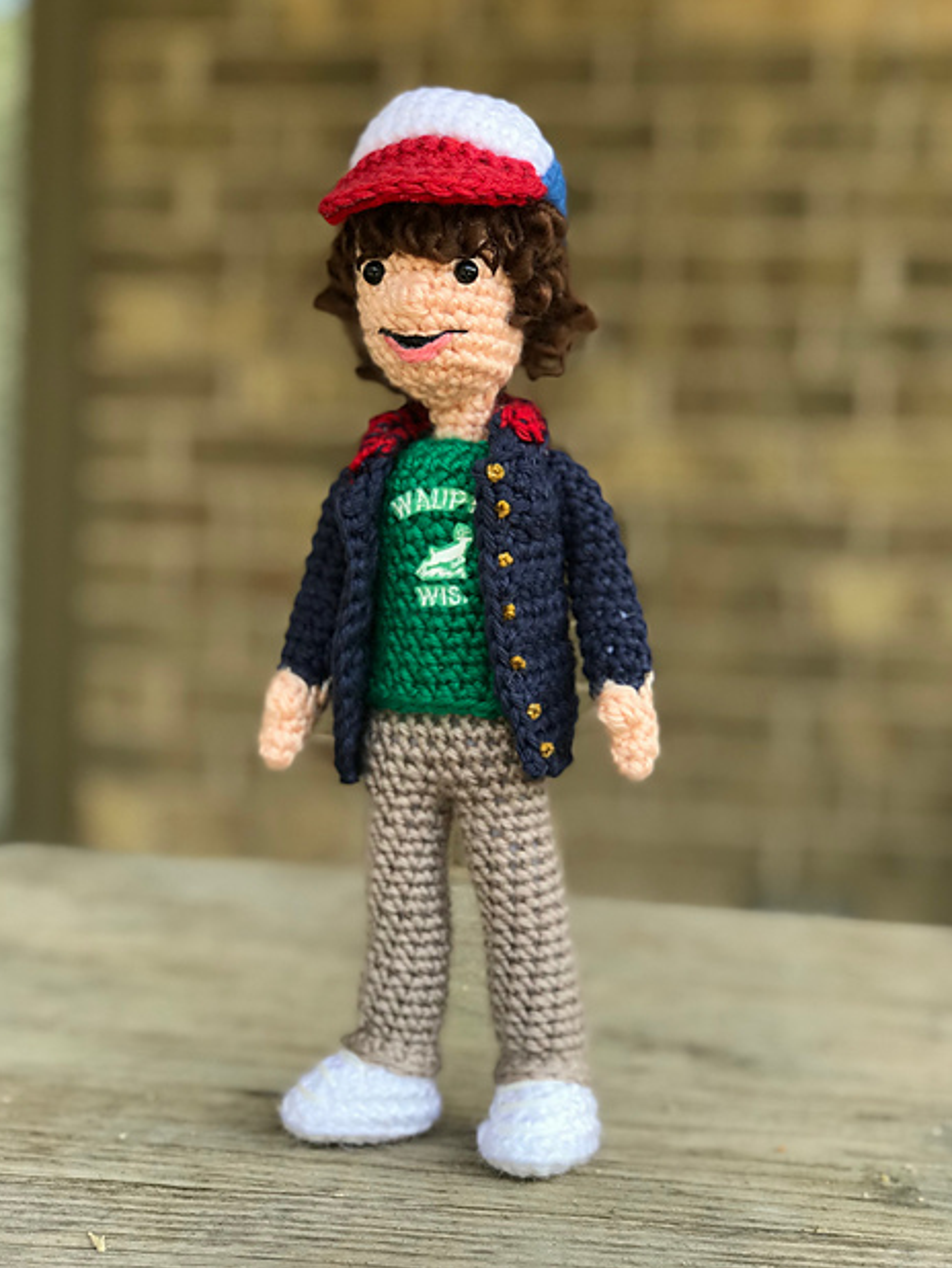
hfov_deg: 24.8
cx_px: 482
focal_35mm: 59
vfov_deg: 32.7
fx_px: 2162
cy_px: 640
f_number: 2.8
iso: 32
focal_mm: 6.6
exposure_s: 1/120
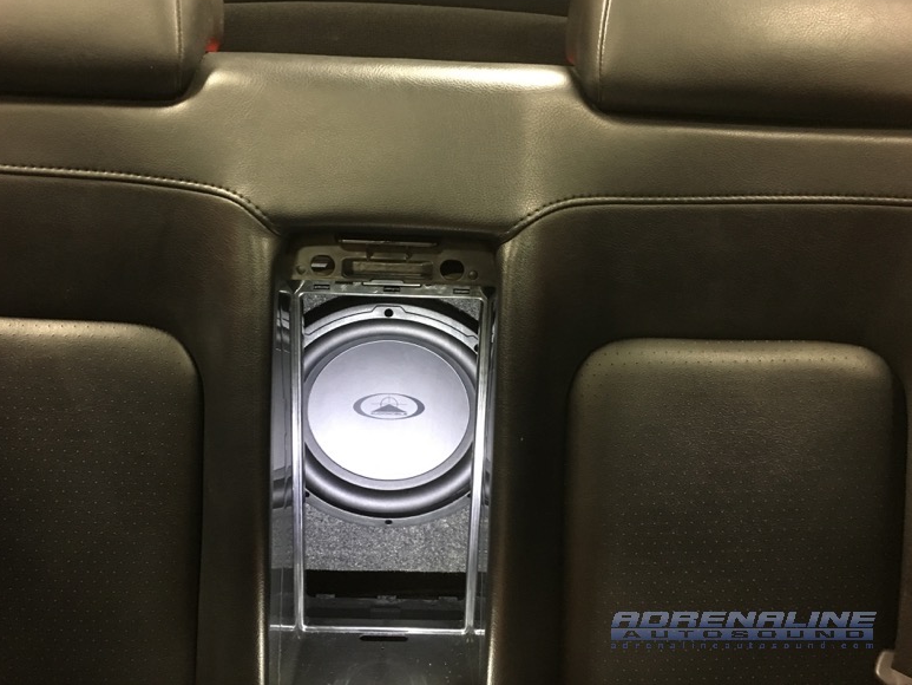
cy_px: 332
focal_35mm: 30
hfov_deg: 59.9
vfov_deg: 46.8
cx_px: 441
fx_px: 791
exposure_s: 1/20
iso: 200
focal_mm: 4.15
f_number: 2.2
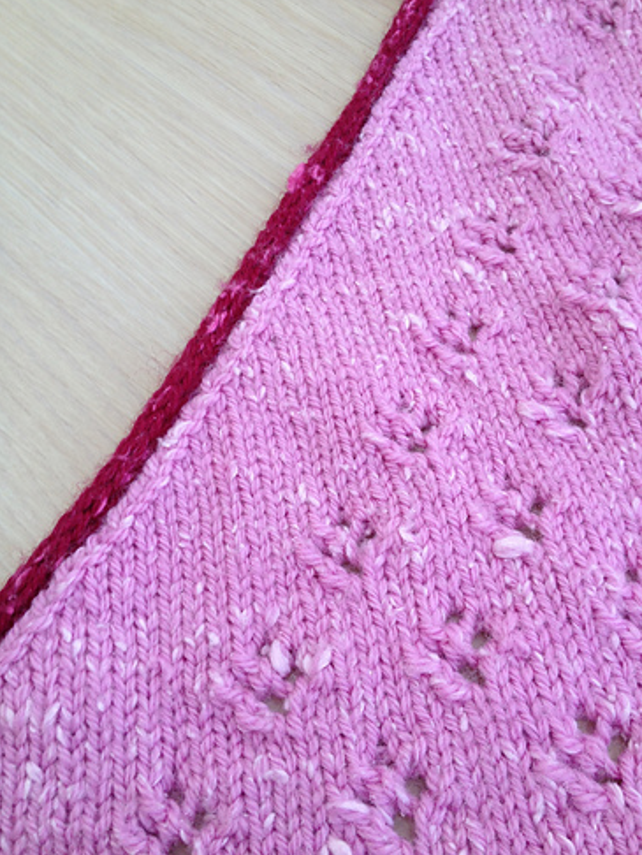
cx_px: 328
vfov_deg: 51.3
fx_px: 889
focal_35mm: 36
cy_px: 429
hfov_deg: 39.7
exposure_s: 1/40
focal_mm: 4.28
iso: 50
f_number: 2.4
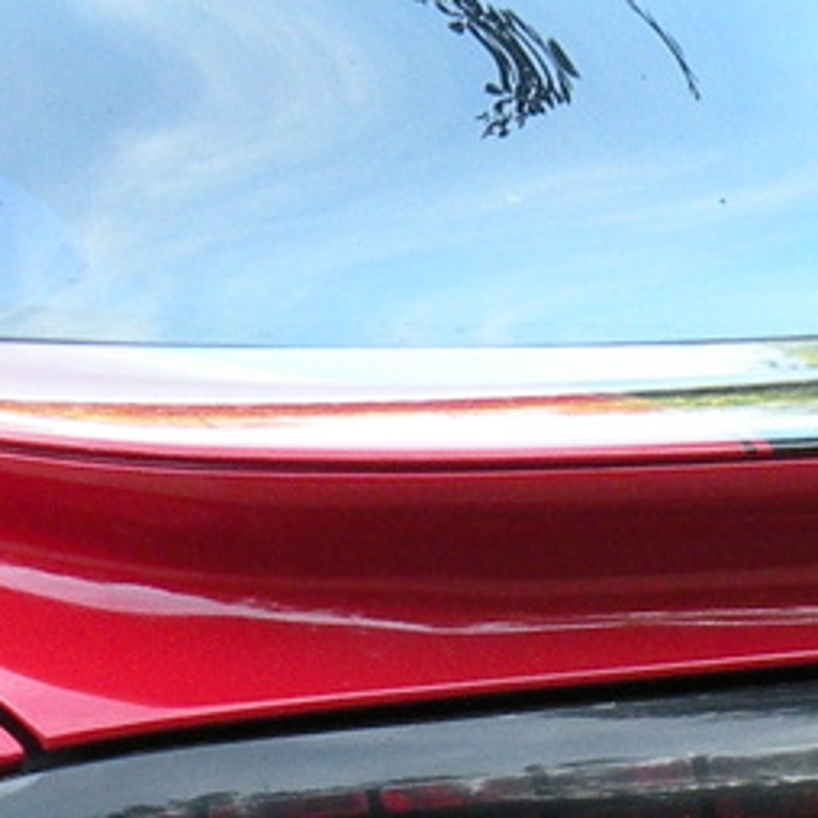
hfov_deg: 5.6
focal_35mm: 312
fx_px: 8341
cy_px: 1040
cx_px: 119
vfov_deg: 5.6
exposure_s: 1/62.6
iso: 115
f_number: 3.5
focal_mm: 9.8
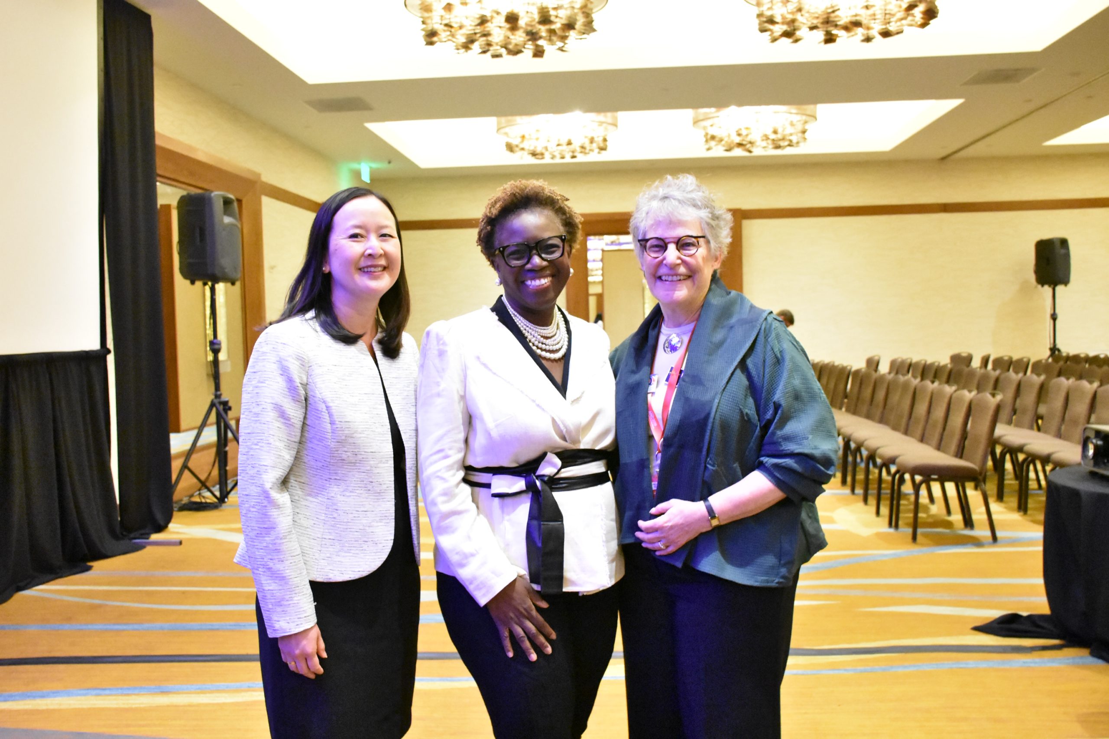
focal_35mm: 33
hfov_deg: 57.2
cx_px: 554
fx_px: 1017
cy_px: 370
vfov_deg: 40.0
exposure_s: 1/30
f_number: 5.6
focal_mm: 22
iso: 11400
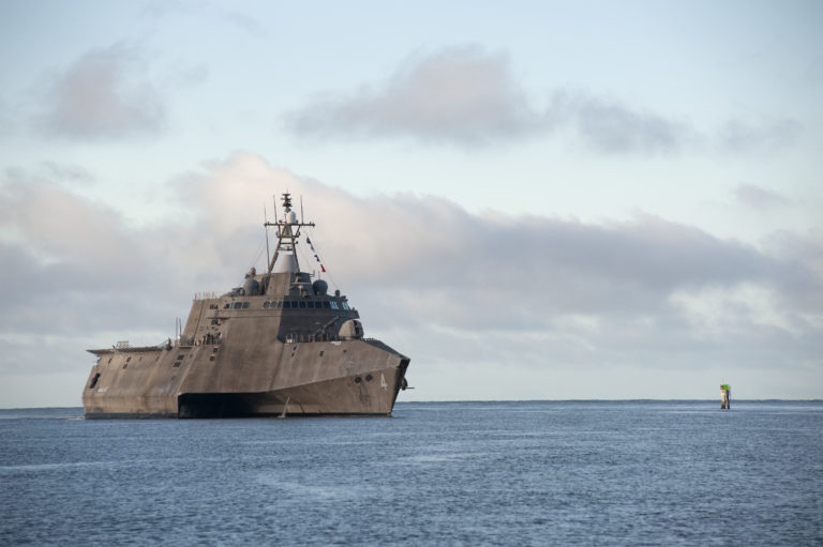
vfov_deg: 6.9
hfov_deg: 10.3
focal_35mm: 200
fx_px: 4569
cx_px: 412
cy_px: 274
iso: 200
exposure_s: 1/500
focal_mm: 200
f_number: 7.1
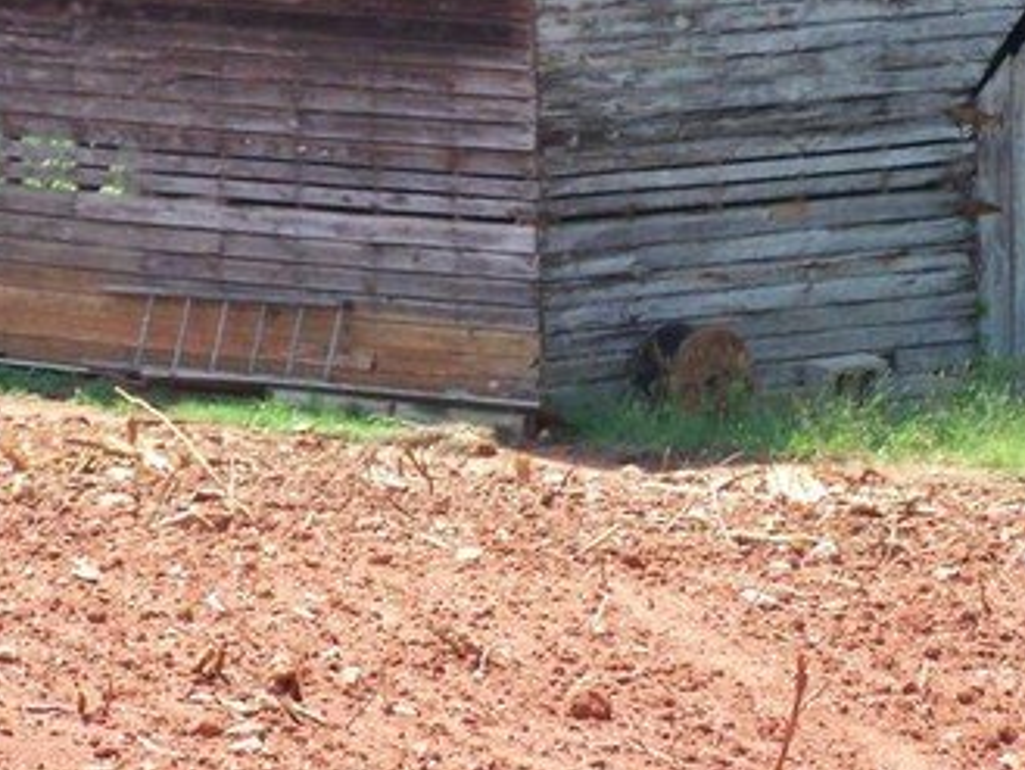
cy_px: -274
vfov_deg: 4.5
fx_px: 9716
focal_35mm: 328
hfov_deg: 6.0
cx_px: 816
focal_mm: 19.4
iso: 160
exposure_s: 1/640
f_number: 3.3
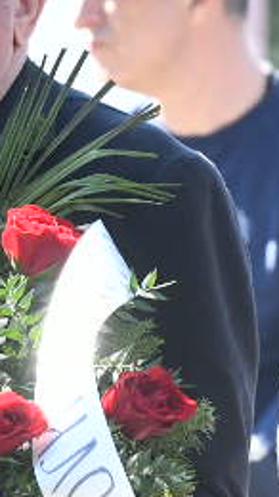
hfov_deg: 1.5
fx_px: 10746
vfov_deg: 2.6
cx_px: -120
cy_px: 294
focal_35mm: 816
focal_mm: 125
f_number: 5.6
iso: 1000
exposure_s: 1/1000
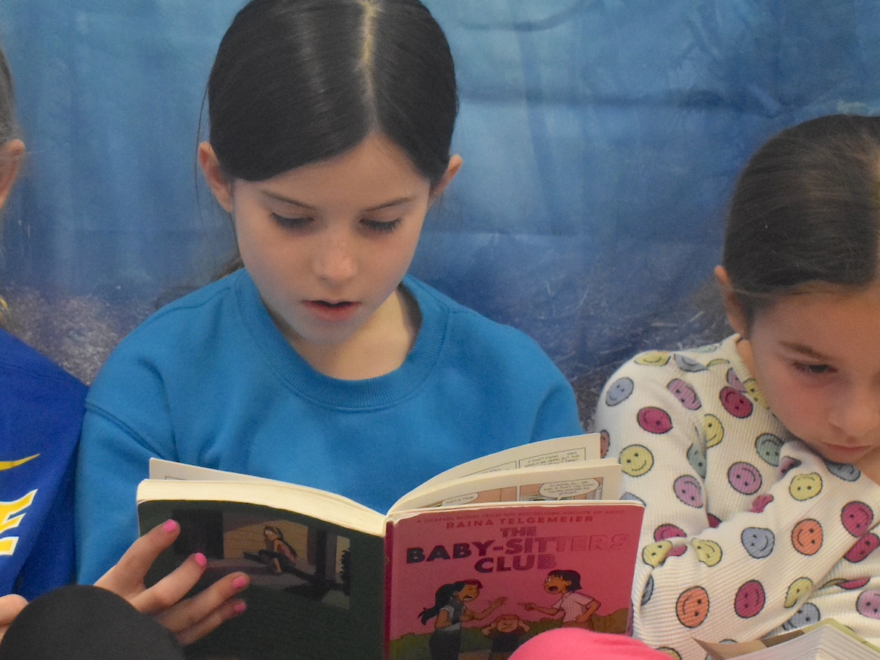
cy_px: 444
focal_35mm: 101
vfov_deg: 14.6
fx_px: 2568
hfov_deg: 19.4
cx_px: 301
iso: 3200
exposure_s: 1/160
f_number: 4.5
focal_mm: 34
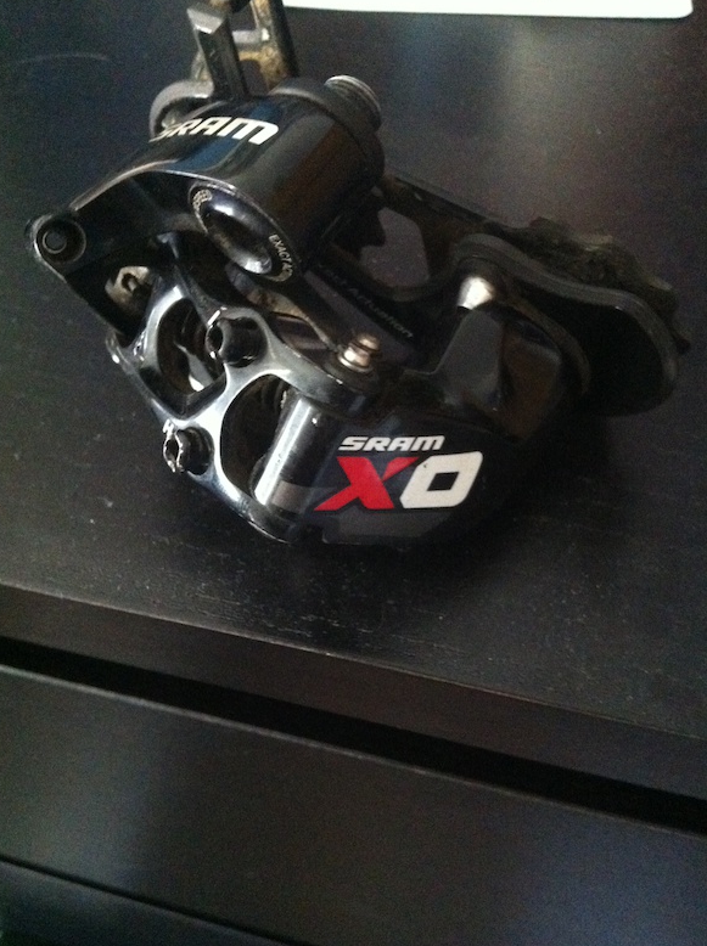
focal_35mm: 36
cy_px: 469
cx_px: 350
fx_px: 983
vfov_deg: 51.4
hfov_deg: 39.6
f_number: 2.8
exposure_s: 1/15
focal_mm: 3.85
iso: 1000
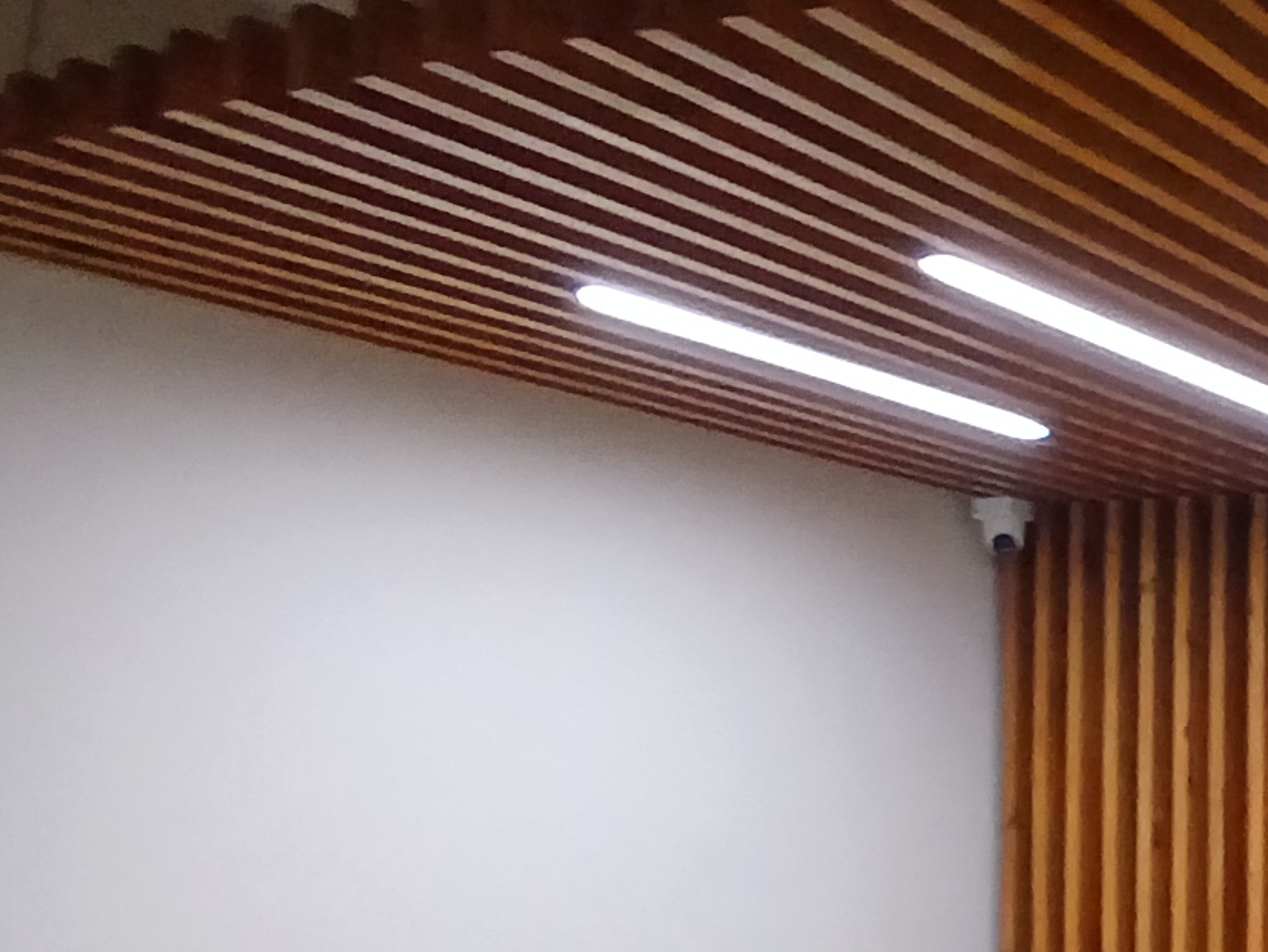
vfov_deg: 27.0
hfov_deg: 27.4
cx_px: 1807
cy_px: 751
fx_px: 1942
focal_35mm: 53
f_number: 2.2
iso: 160
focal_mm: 1.4
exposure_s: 1/33.3
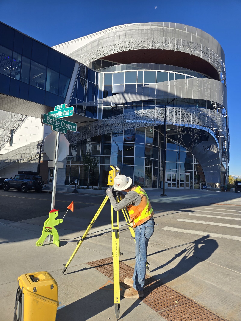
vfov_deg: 73.9
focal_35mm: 23
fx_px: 213
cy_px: 160
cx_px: 120
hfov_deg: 58.9
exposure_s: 1/1723
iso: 25
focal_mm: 5.4
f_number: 1.8
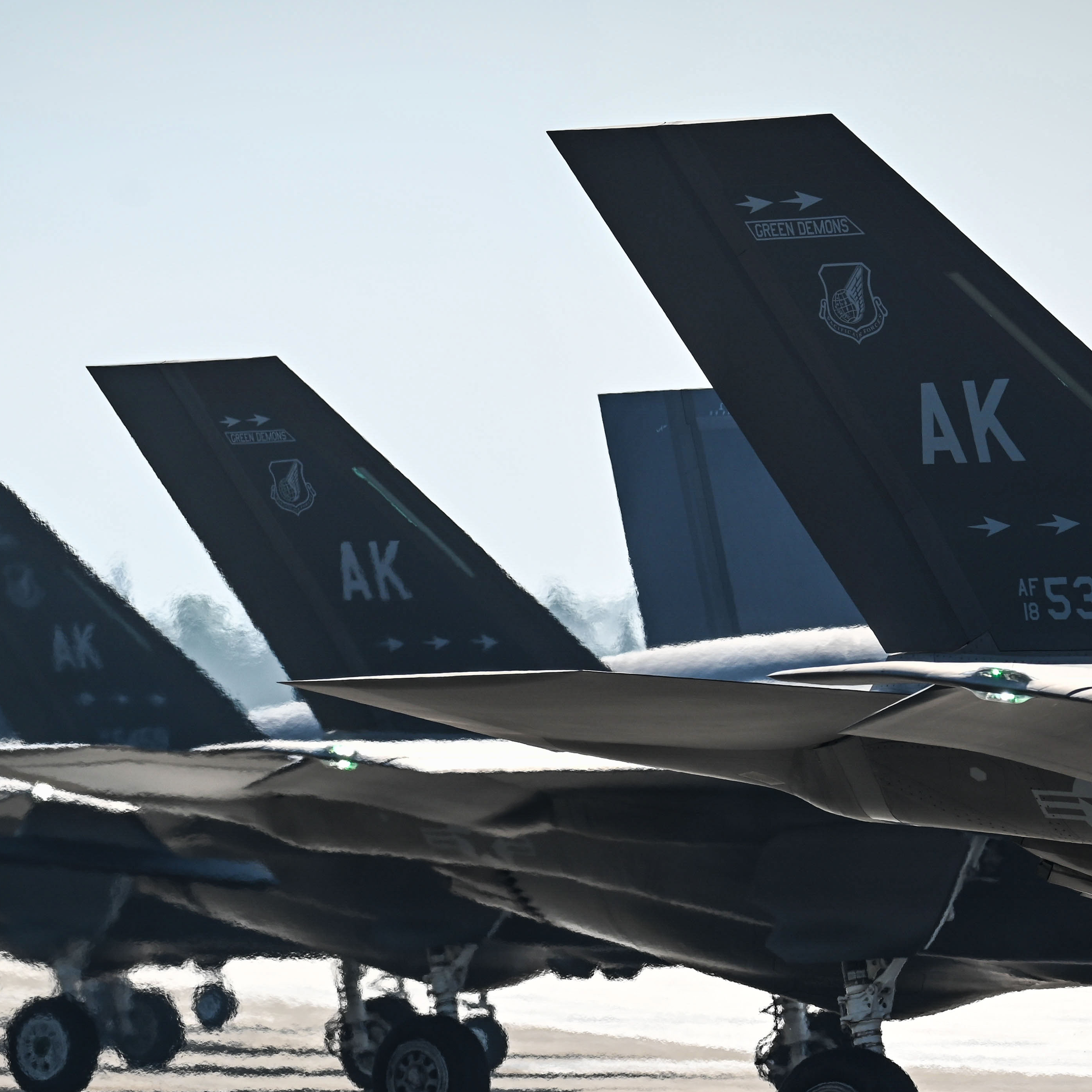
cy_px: 737
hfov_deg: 5.3
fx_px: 11778
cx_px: 550
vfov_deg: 5.3
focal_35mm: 330
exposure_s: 1/1600
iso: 200
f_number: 5.6
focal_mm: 180
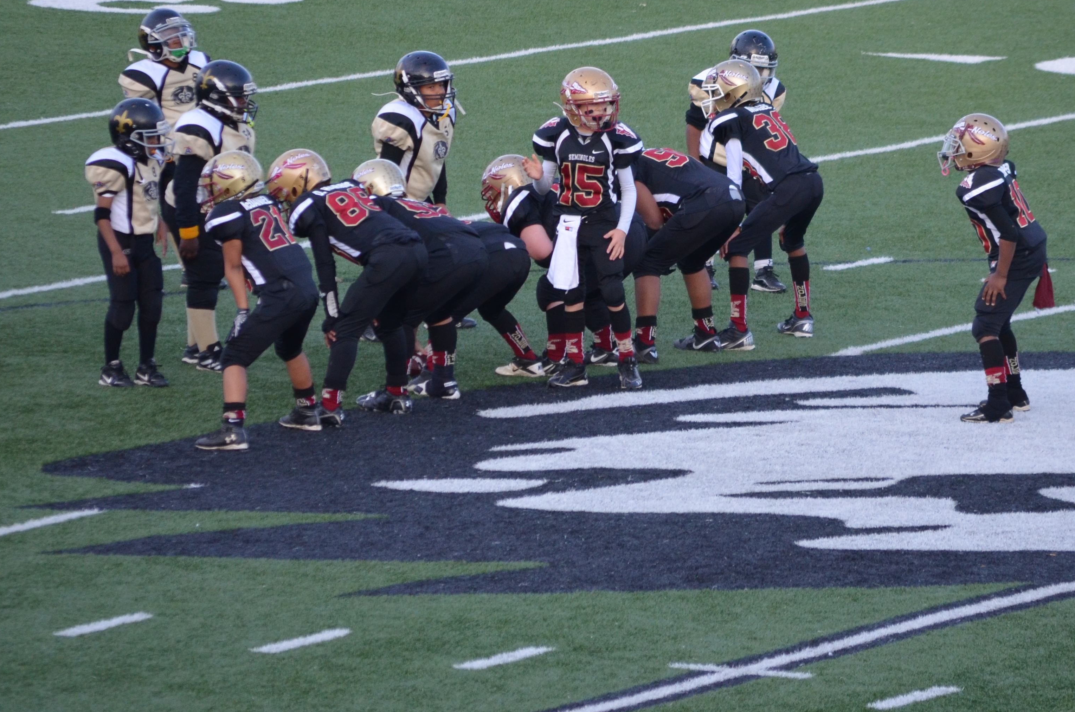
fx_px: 11885
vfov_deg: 3.4
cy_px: 220
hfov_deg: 5.2
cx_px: 665
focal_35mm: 399
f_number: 5.3
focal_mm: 165
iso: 800
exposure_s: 1/640
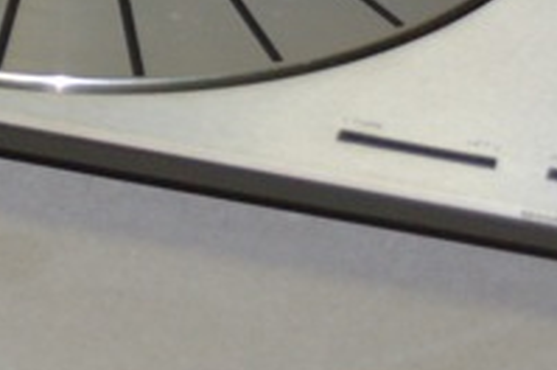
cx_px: 8
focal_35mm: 308
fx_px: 4758
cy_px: -172
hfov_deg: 6.7
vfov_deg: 4.4
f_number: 5.6
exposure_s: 1/60
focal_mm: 68
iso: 1600
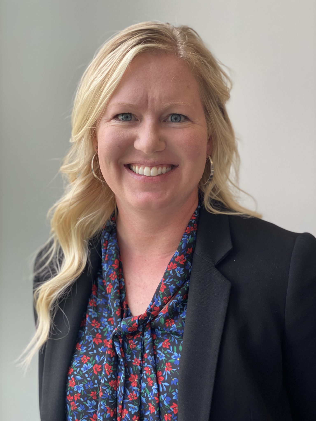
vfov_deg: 36.8
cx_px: 158
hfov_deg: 28.0
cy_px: 210
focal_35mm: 52
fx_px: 633
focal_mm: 6
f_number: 2
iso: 50
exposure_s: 1/122
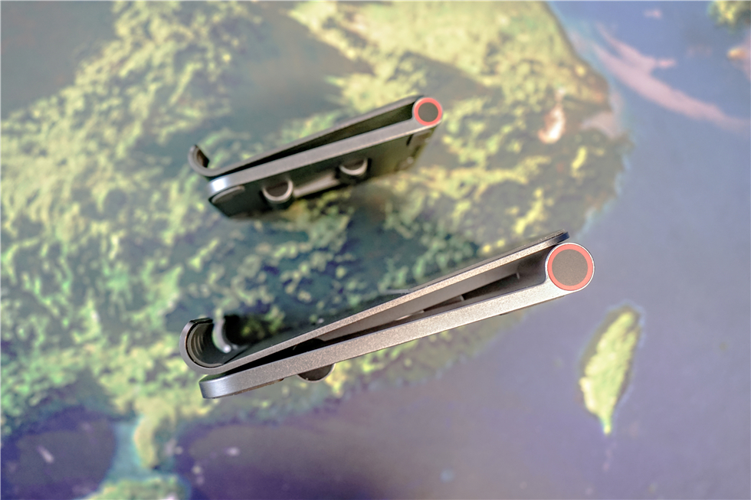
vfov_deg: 41.1
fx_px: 667
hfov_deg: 58.7
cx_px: 376
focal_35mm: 32
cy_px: 250
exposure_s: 1/13
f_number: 4
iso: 640
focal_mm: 32
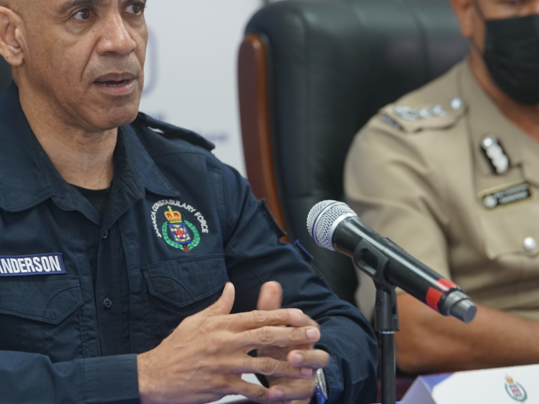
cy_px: 182
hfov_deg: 6.9
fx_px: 4469
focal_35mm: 287
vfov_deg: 5.2
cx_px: 216
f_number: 4
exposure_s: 1/100
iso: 1000
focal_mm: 180
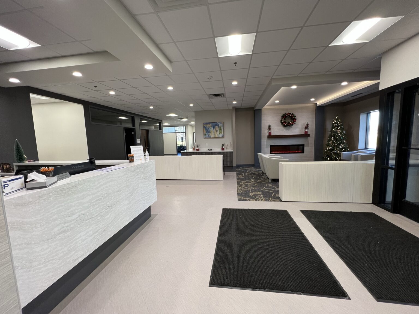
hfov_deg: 106.2
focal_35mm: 13
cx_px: 210
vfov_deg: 89.9
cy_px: 157
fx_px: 157
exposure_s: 1/120
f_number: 1.8
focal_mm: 1.57
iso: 125
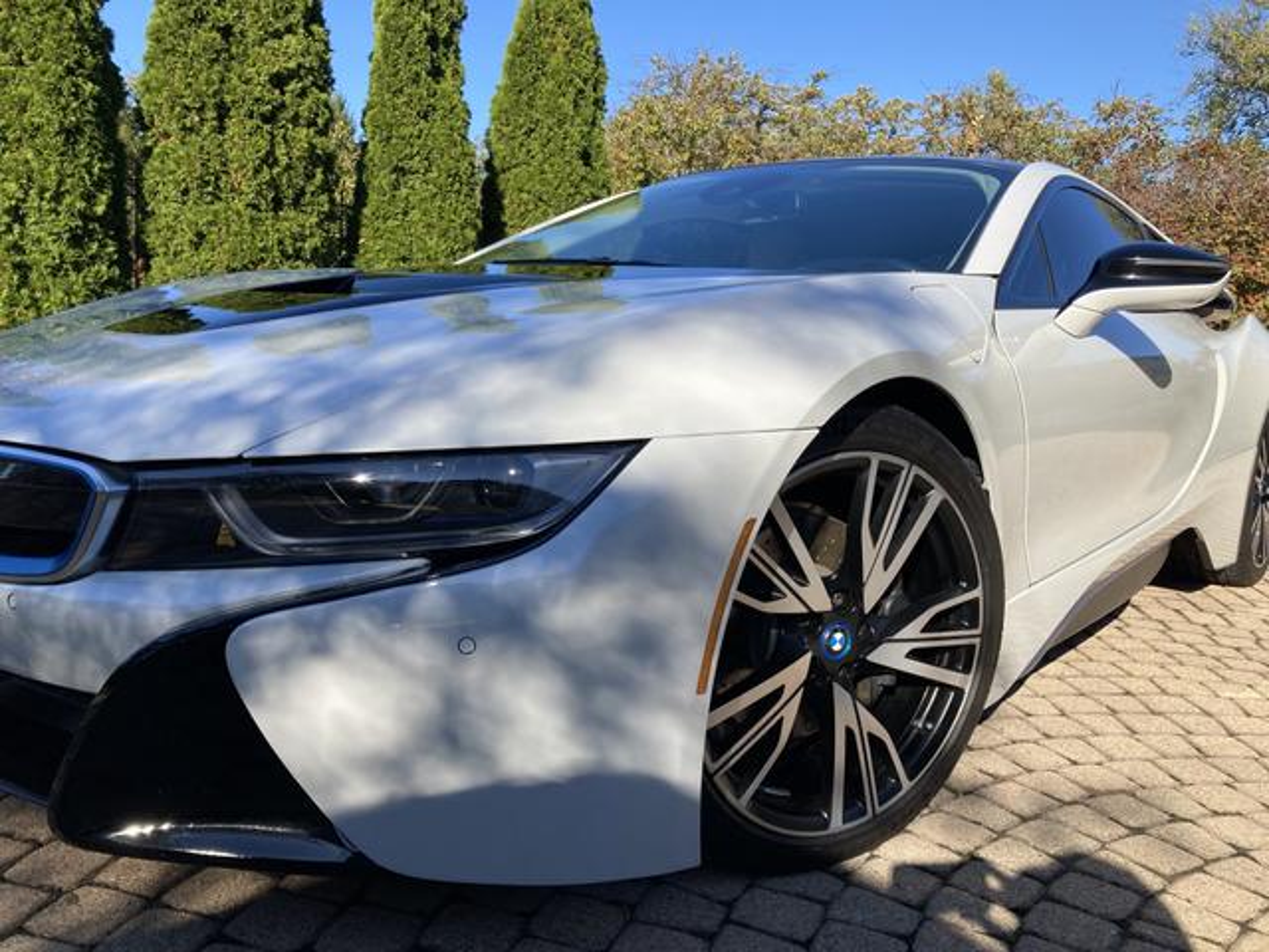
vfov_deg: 49.7
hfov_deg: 63.4
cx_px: 634
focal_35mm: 28
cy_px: 476
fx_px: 1026
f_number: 1.8
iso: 20
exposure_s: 1/1412
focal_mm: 3.99
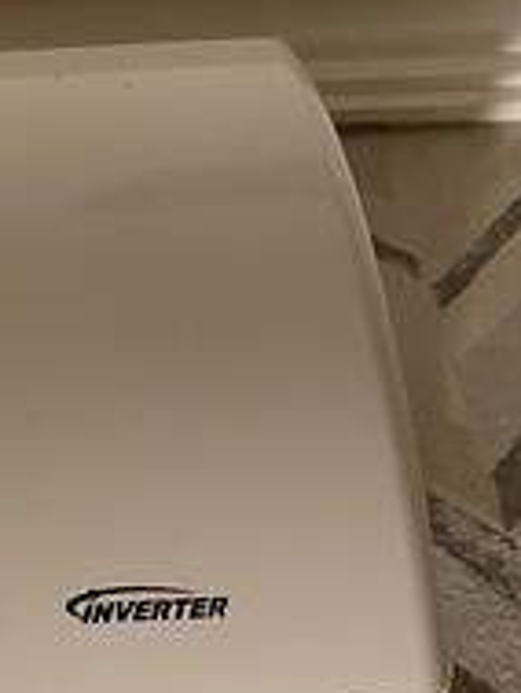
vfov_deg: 34.8
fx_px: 1102
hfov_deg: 25.2
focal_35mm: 55
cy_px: 411
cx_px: -11
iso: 250
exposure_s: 1/60
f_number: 1.8
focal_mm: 4.25
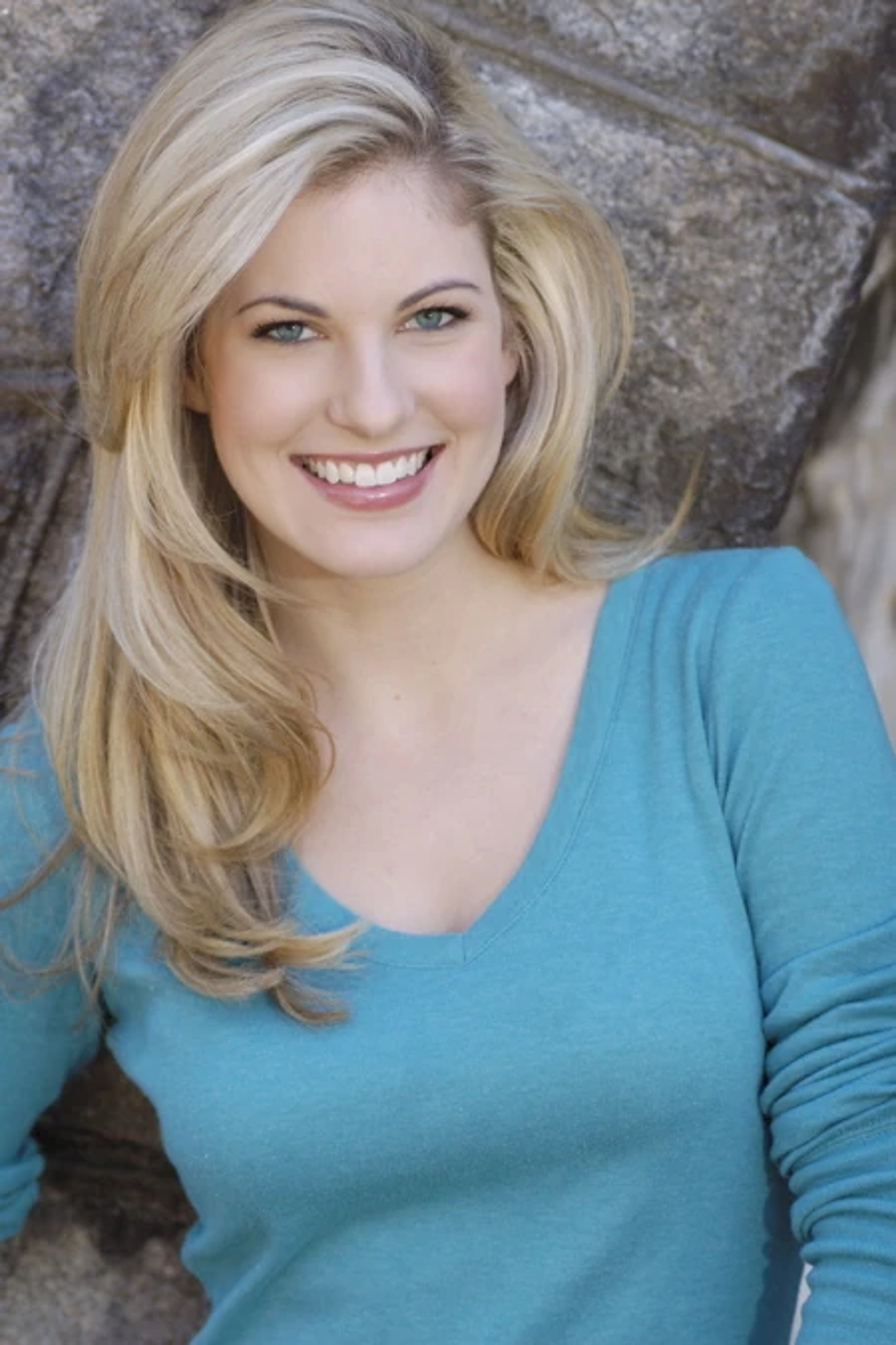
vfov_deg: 13.7
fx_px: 5605
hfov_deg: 9.1
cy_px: 672
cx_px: 448
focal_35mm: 150
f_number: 3.5
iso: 400
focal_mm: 100
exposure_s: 1/400
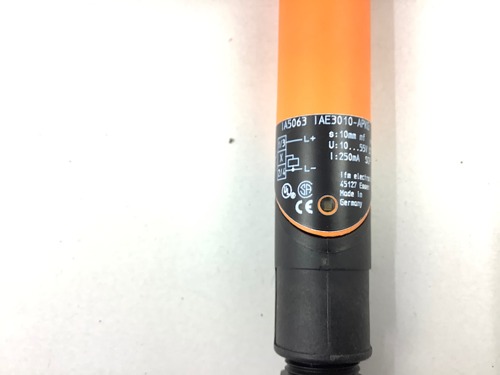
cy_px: 188
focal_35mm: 31
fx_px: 448
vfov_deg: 45.4
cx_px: 250
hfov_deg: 58.3
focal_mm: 3.3
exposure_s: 1/50
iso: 100
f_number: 2.4
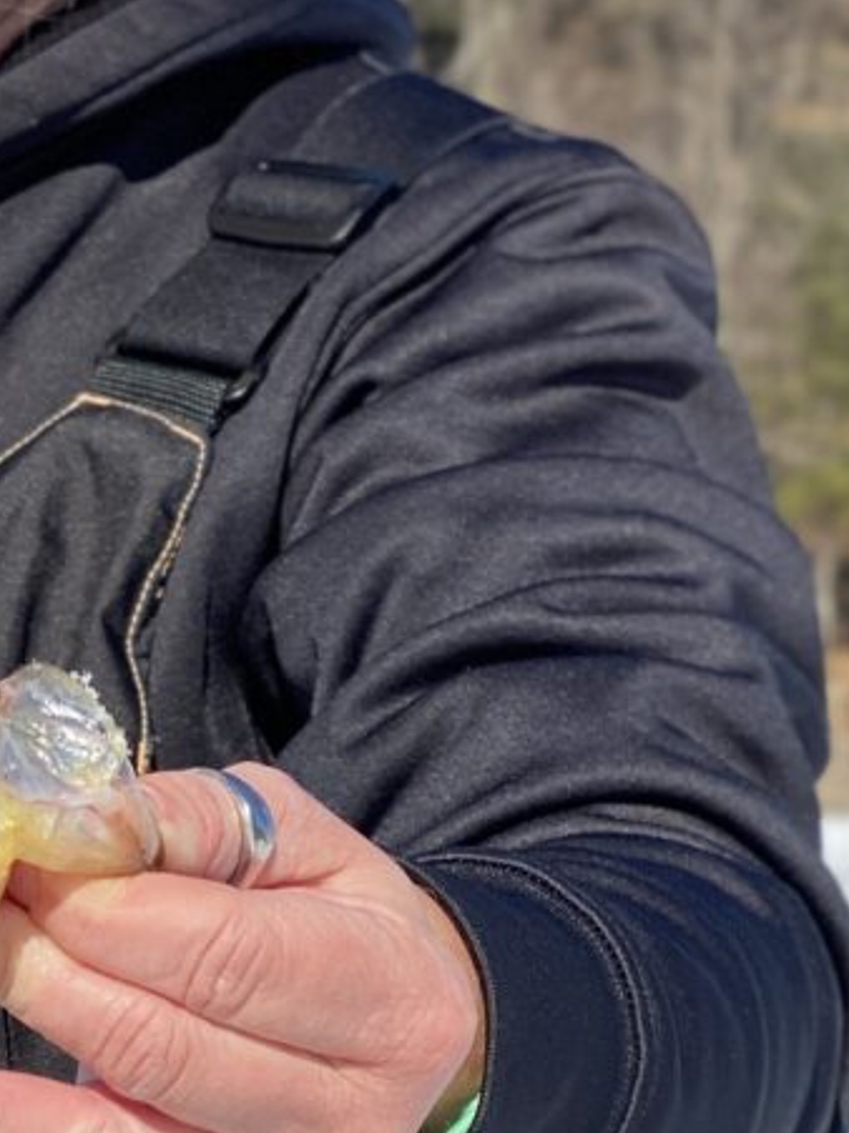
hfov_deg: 8.2
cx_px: -337
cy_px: 678
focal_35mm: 177
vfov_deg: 11.2
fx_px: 5791
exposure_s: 1/1597
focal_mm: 6
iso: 20
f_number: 2
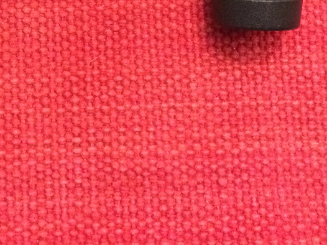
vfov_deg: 15.1
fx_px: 850
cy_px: -133
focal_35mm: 90
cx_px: -15
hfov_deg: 20.9
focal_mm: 4.15
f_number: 2.2
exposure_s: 1/15
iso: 400
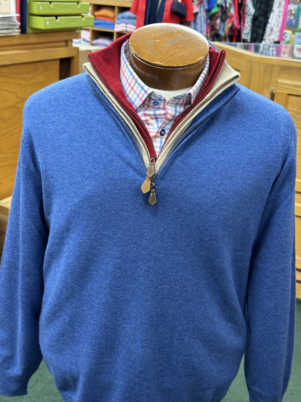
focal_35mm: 48
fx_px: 557
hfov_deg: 30.3
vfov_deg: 39.7
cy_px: 201
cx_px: 150
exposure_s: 1/60
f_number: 1.78
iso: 160
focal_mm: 6.76
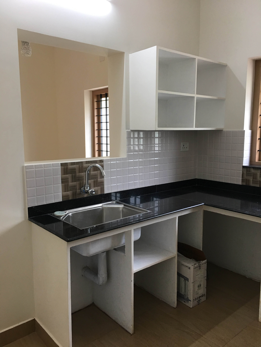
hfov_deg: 48.2
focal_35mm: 29
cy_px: 174
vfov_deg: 61.7
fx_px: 292
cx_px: 130
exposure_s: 1/33
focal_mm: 4.15
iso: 64
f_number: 2.2
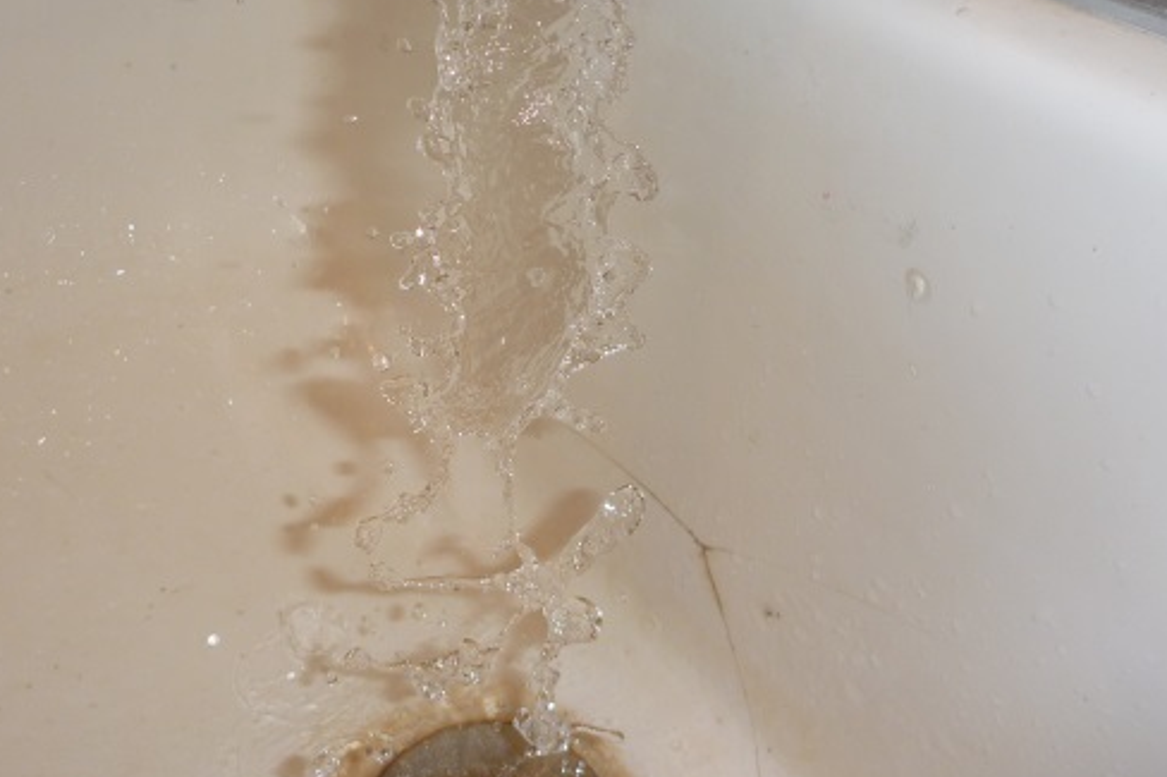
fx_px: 1491
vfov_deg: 28.6
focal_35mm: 46
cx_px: 445
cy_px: 155
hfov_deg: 42.5
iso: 100
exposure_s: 1/30
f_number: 3.3
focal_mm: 4.9
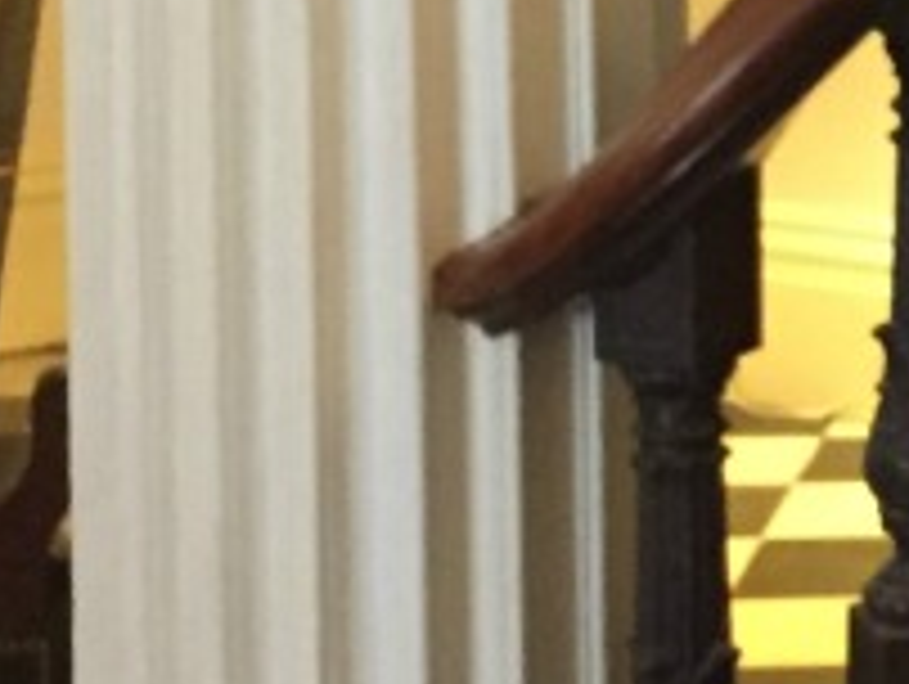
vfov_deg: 10.0
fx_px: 3865
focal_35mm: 147
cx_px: 1935
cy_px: 0
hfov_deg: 11.7
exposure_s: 1/17
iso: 400
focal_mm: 4.15
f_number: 2.2
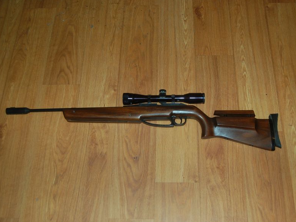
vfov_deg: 35.9
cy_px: 109
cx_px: 161
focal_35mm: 40
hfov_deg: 46.8
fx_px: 342
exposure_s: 1/60
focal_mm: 24
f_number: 4
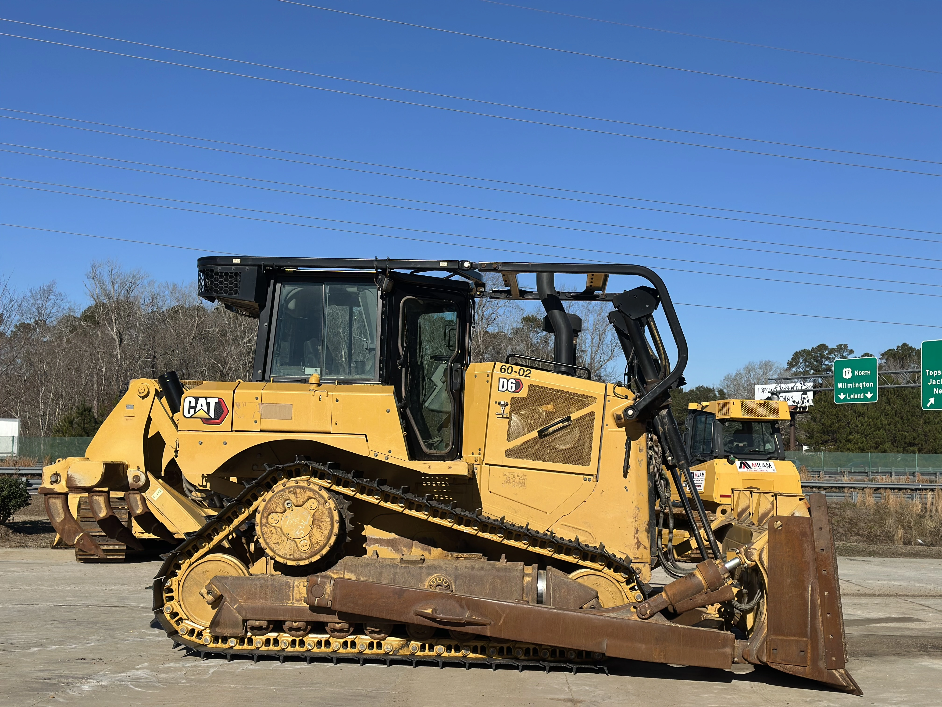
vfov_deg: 30.3
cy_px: 354
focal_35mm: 48
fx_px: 1306
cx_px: 471
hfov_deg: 39.7
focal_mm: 6.86
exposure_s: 1/8929
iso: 100
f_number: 1.78
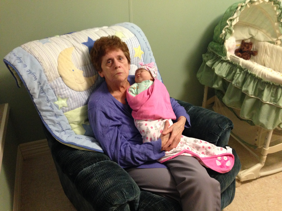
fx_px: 269
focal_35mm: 33
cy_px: 106
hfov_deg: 55.4
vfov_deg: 42.9
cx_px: 141
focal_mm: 4.12
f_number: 2.4
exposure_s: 1/20
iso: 320
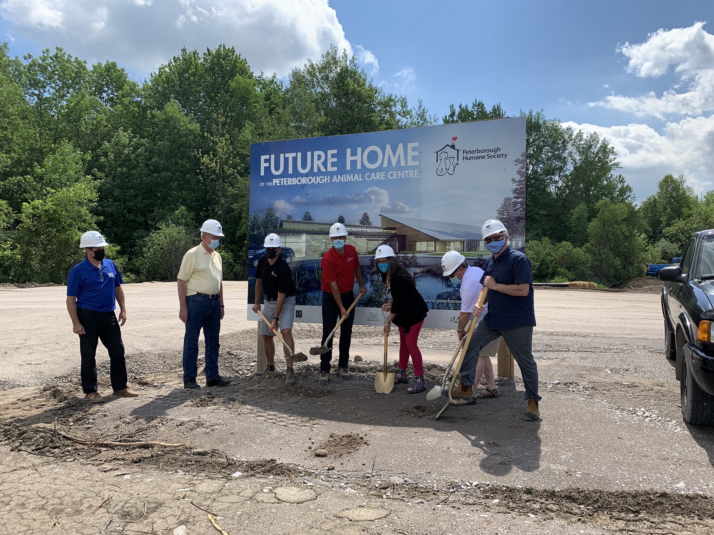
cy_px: 268
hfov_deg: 67.3
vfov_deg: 53.1
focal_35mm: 26
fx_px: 536
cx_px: 357
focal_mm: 4.25
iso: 25
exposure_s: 1/1880
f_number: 1.8
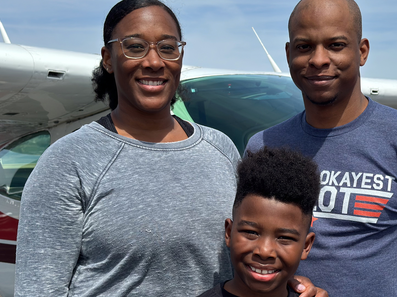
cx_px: 246
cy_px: 189
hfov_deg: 28.9
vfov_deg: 21.9
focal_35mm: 67
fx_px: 768
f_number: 1.8
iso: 100
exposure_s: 1/2900
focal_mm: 6.86
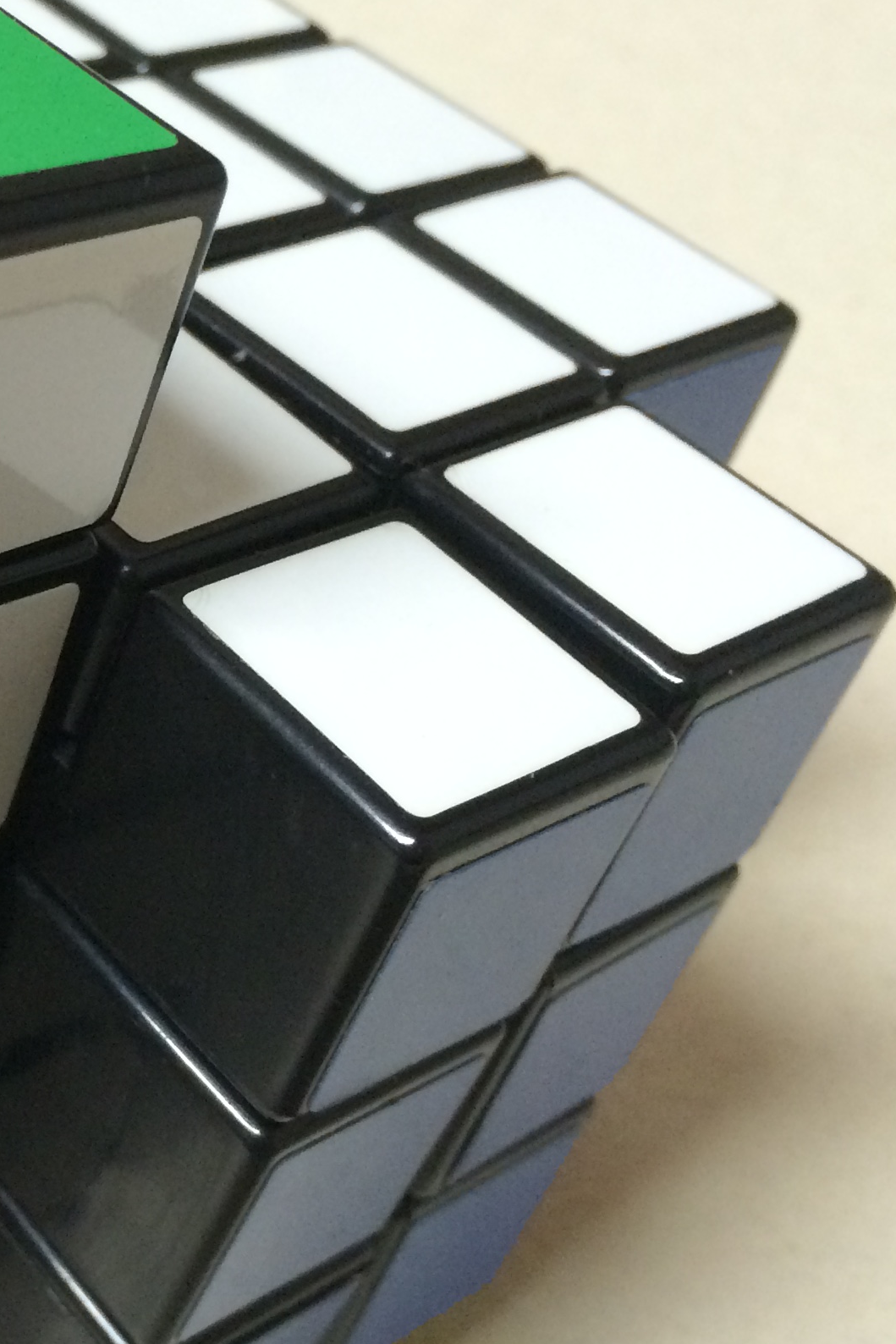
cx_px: -233
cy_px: 675
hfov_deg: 20.3
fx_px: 2314
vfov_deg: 32.4
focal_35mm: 62
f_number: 2.2
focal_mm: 4.15
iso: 160
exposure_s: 1/30
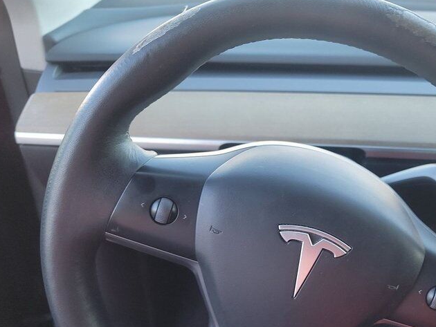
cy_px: 245
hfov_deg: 47.1
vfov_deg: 36.0
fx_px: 491
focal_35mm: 39
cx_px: 291
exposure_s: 1/59
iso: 157
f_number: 1.8
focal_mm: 6.7
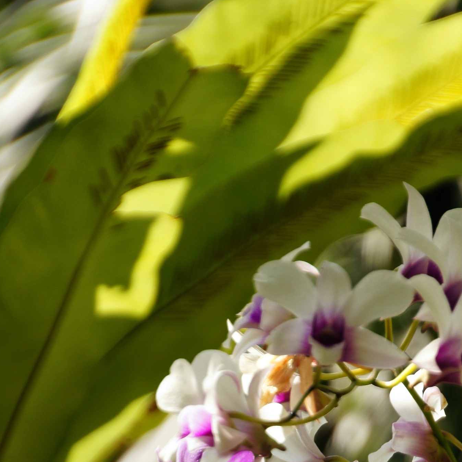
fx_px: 7112
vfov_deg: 3.7
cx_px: 274
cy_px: 494
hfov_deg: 3.7
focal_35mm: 471
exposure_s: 1/250
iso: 125
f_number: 6.3
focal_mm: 140
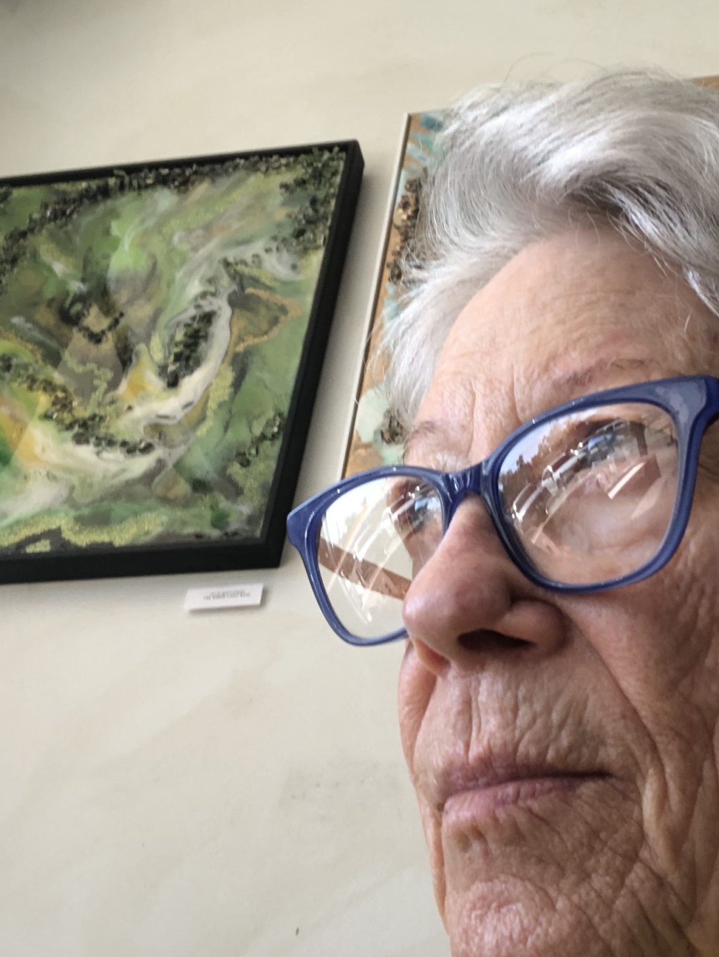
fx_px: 1383
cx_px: 511
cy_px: 481
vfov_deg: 38.2
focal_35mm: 50
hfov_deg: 28.8
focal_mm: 2.87
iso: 32
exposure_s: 1/120
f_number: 2.2
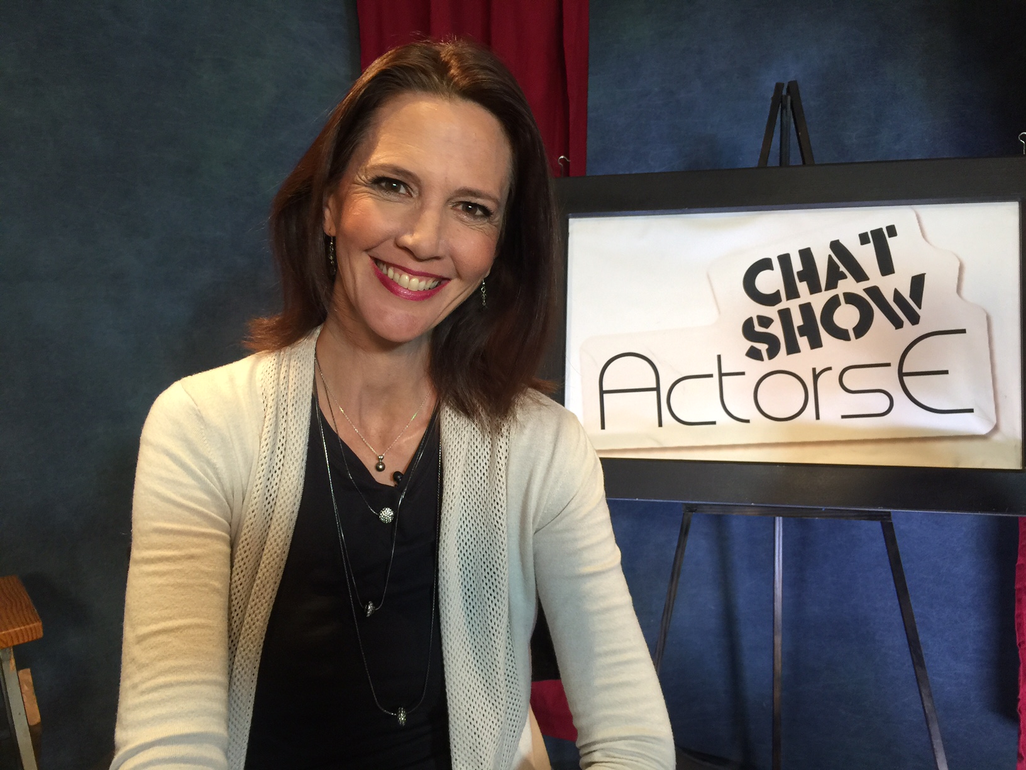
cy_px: 385
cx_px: 513
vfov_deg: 48.2
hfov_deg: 61.7
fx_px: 860
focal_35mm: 29
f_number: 2.2
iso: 64
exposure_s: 1/15
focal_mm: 4.15
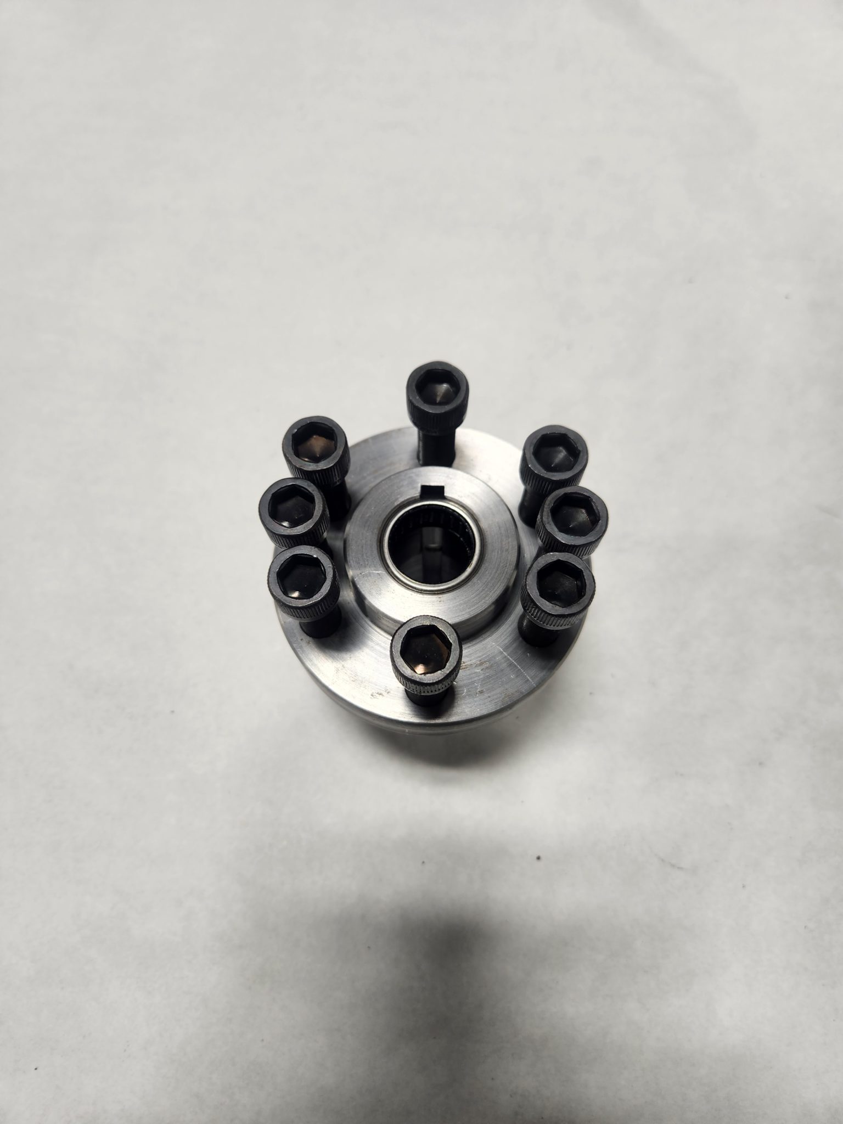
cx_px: 422
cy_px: 562
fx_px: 747
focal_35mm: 23
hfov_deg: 58.9
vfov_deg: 73.9
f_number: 1.8
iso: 32
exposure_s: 1/180
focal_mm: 5.4
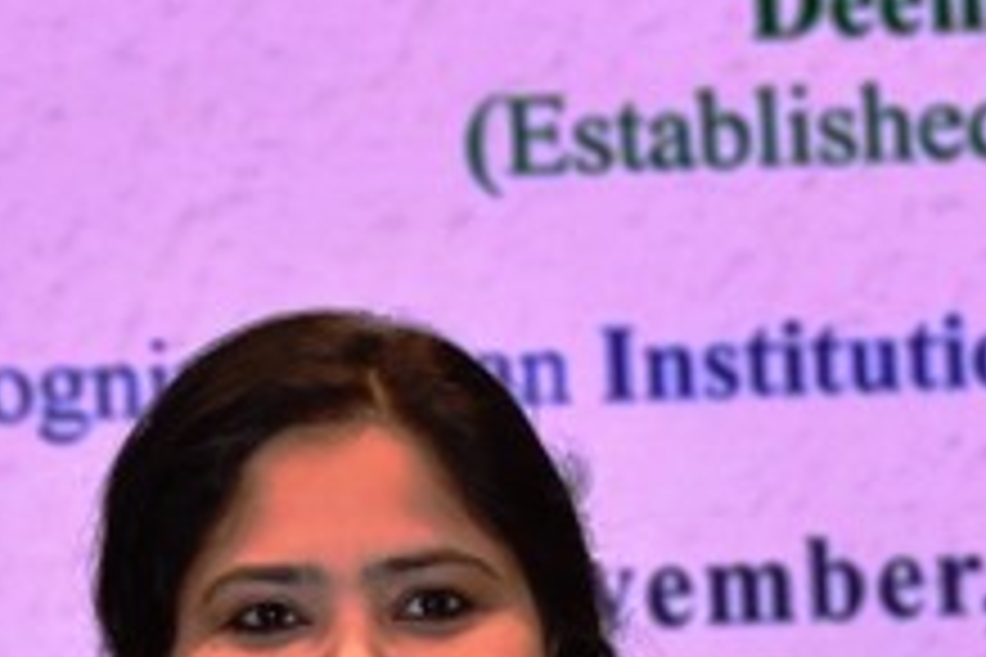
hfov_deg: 7.4
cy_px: 1298
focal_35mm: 280
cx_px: 504
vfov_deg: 4.8
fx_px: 7668
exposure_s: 1/100
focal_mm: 40
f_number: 6.3
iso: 500
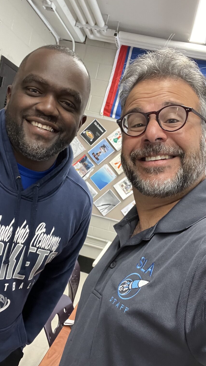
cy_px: 182
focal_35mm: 33
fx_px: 320
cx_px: 97
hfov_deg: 35.6
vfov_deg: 59.5
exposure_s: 1/60
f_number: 2.2
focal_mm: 2.71
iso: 250
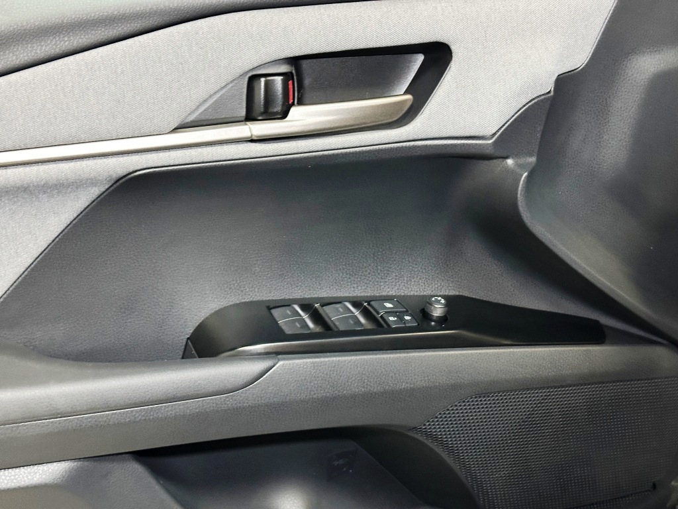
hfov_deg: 39.7
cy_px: 254
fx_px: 940
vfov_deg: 30.3
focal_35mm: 48
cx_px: 339
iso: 640
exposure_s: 1/30
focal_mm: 6.86
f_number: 1.78
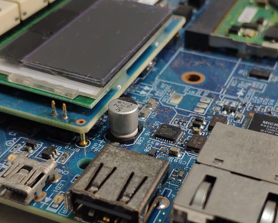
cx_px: 159
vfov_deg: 32.7
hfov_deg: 40.3
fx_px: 378
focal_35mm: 46
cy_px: 121
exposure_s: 1/100
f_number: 1.8
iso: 272
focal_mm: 4.22
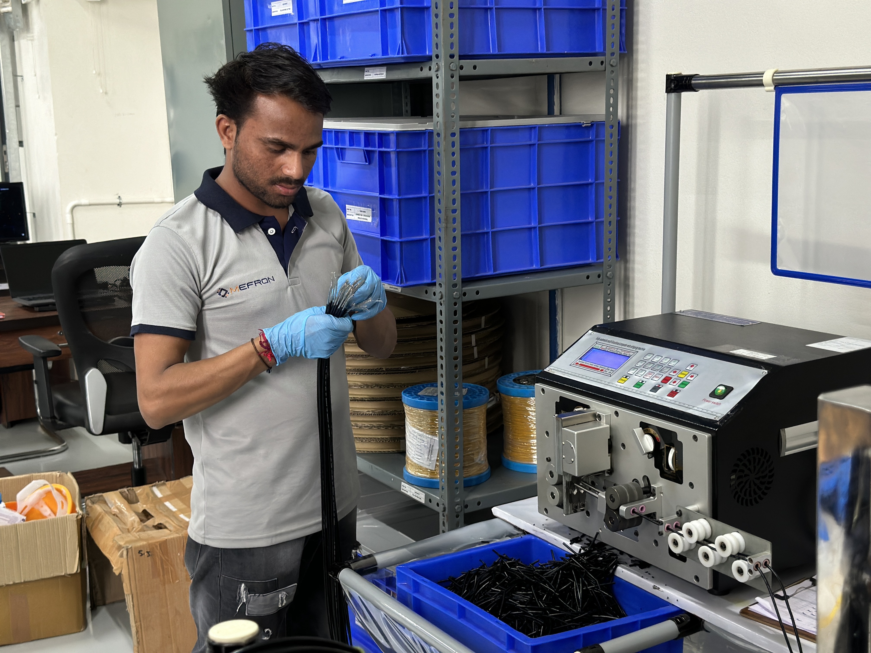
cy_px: 326
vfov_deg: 30.3
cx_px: 436
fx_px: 1208
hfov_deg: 39.7
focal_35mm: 48
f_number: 1.78
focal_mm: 6.86
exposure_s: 1/100
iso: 125
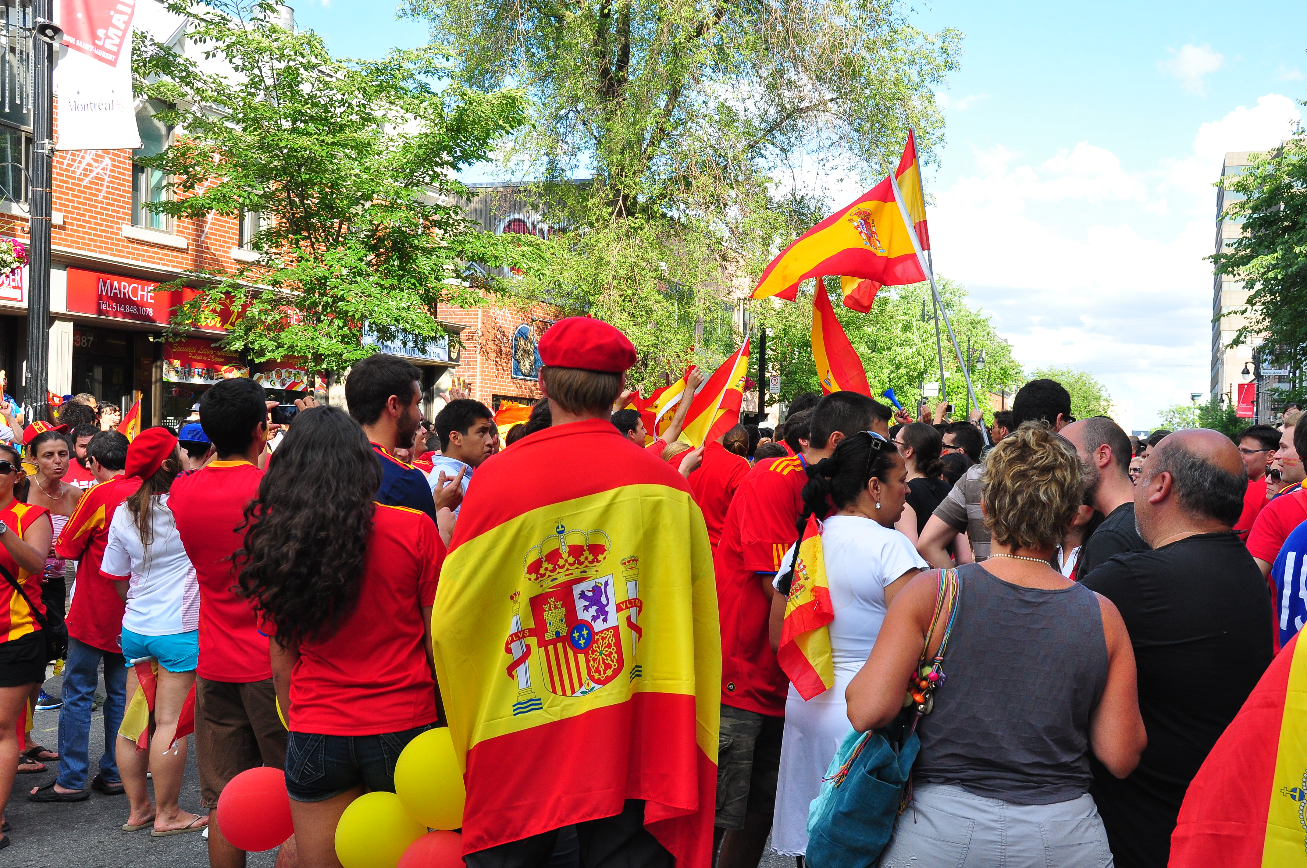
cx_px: 654
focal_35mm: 39
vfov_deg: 34.1
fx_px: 1414
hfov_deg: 49.6
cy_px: 434
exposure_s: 1/320
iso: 500
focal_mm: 26
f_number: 9
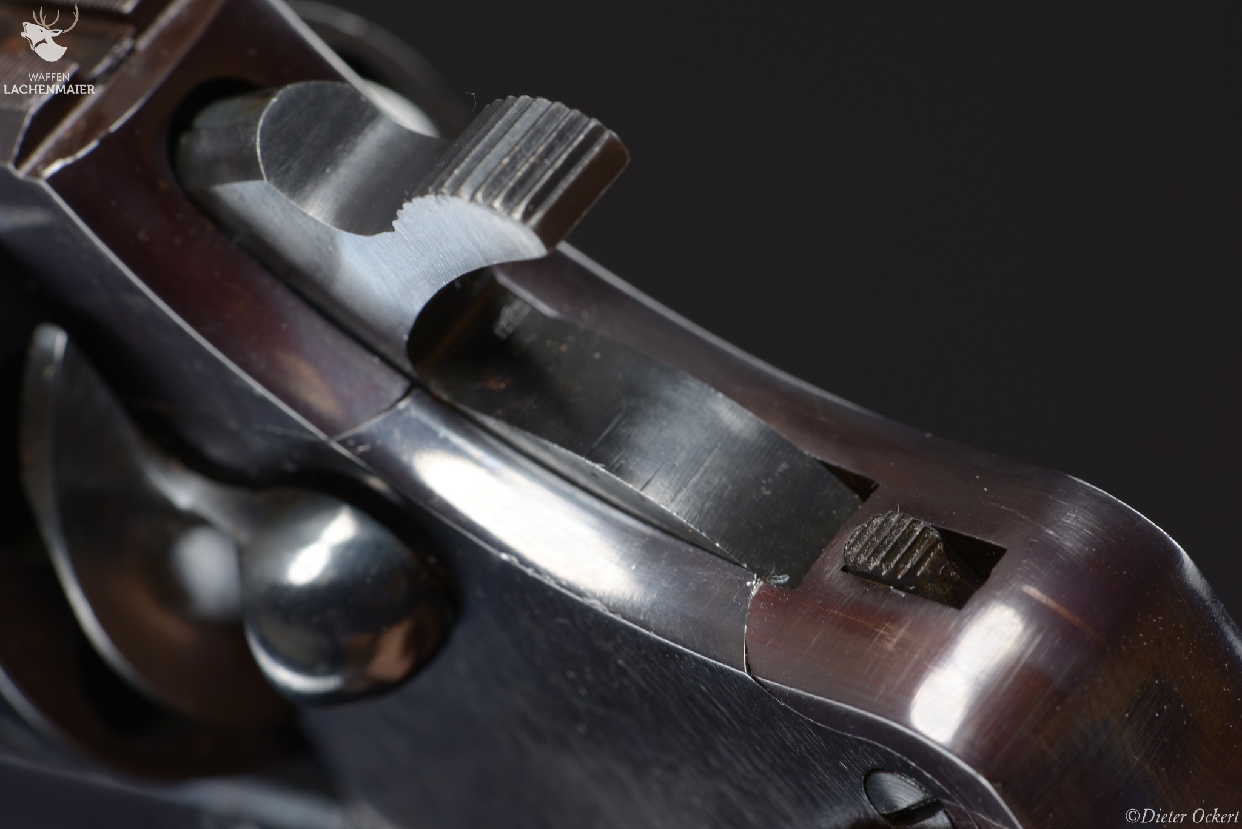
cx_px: 621
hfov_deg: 19.4
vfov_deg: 13.1
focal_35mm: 105
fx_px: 3624
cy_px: 414
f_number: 22
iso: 100
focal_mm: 105
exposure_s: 1/60
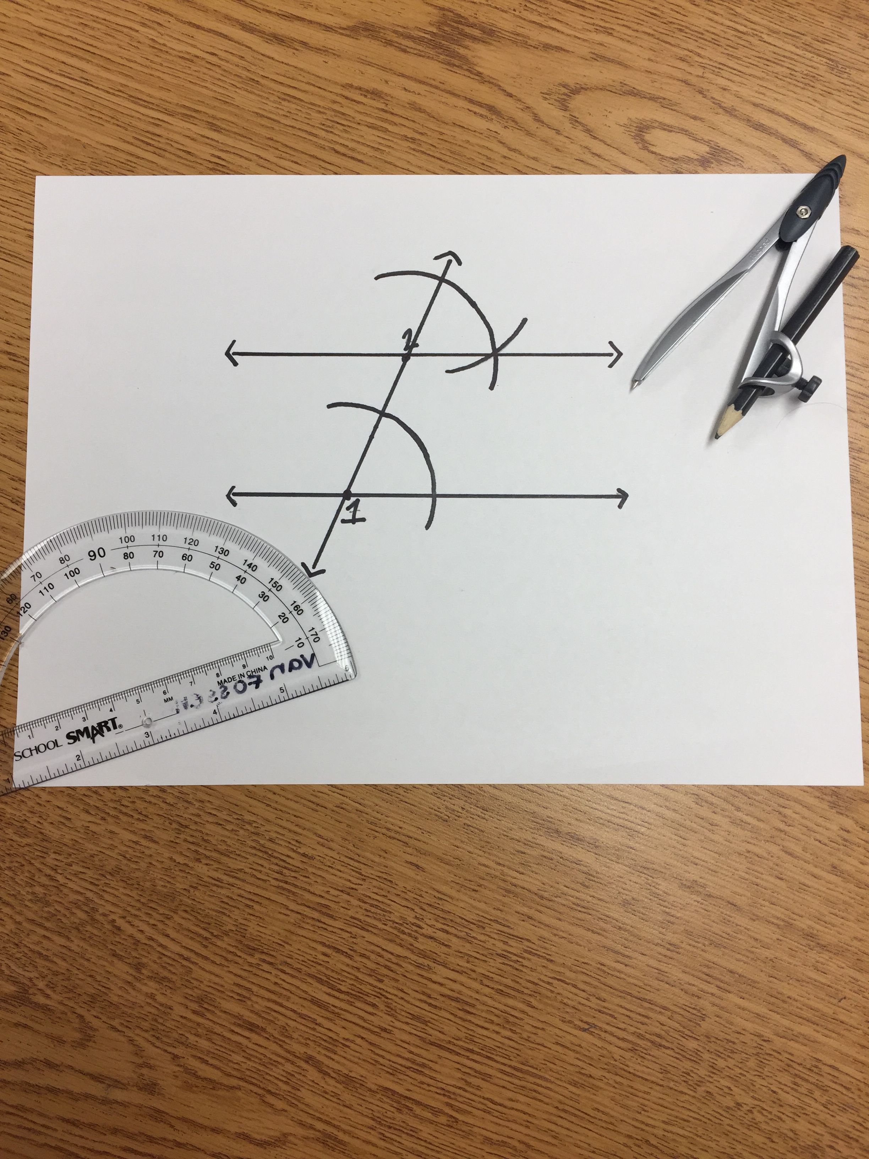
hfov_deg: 48.2
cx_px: 434
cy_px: 580
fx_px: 971
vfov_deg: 61.7
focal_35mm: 29
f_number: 2.2
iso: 50
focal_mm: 4.15
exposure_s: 1/120
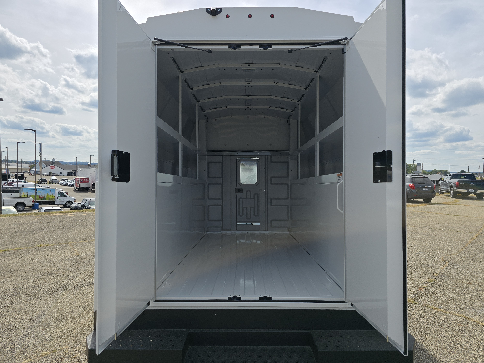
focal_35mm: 23
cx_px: 242
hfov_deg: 73.9
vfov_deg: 58.9
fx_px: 322
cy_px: 182
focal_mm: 6.3
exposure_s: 1/1142
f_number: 1.7
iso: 12
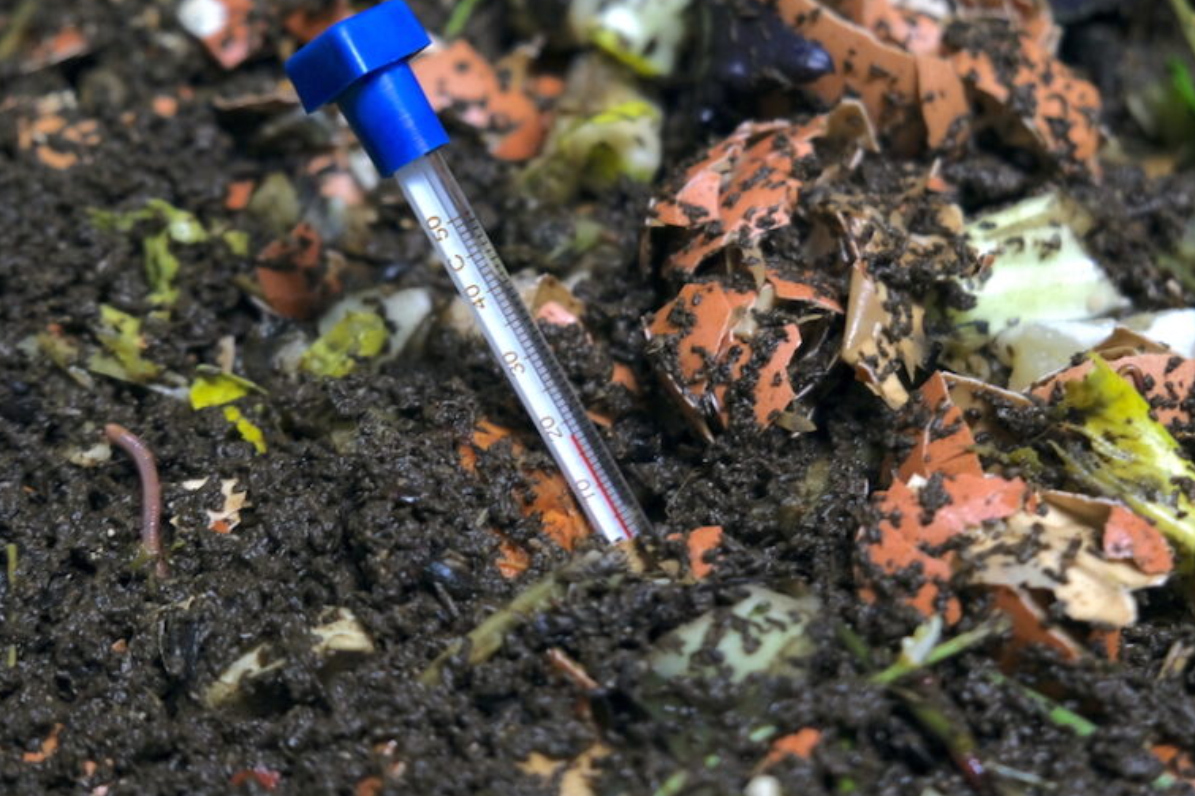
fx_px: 1892
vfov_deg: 23.7
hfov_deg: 35.1
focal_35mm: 57
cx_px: 627
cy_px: 301
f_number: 3.2
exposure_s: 1/25
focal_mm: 27.7
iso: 1000
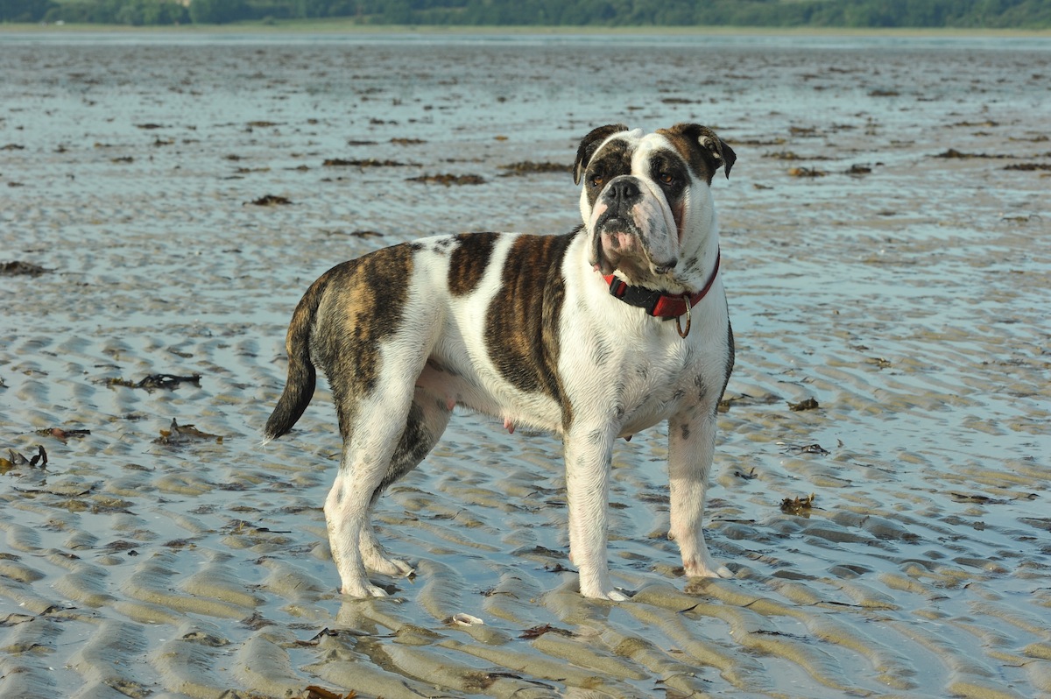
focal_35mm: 105
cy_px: 350
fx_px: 3063
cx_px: 526
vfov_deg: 13.0
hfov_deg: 19.5
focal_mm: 105
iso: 640
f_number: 16
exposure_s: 1/320
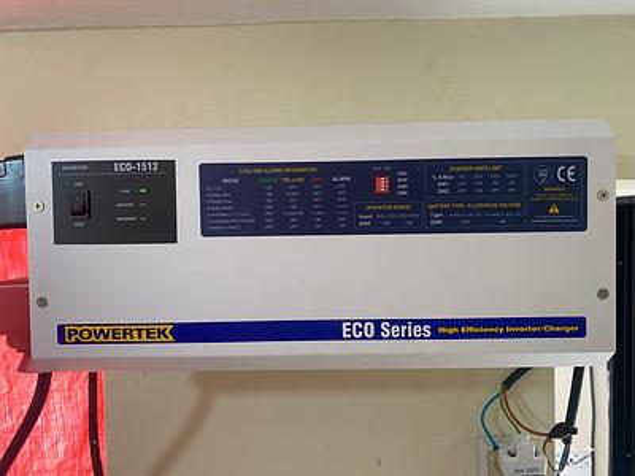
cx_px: 318
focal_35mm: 26
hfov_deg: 67.3
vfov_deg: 53.1
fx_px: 477
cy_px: 238
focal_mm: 4.25
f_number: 1.8
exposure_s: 1/75
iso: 125
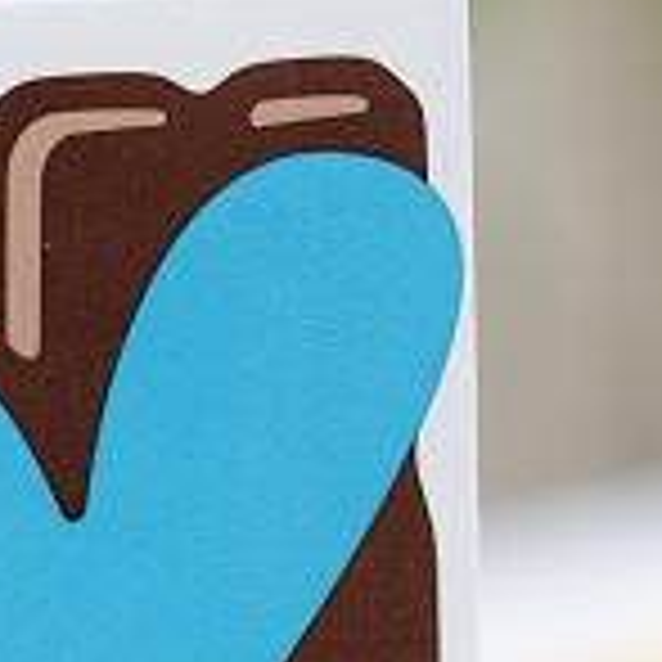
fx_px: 16336
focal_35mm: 755
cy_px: 1180
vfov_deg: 2.3
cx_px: 1166
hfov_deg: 2.3
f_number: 2.5
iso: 200
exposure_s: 1/80
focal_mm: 85
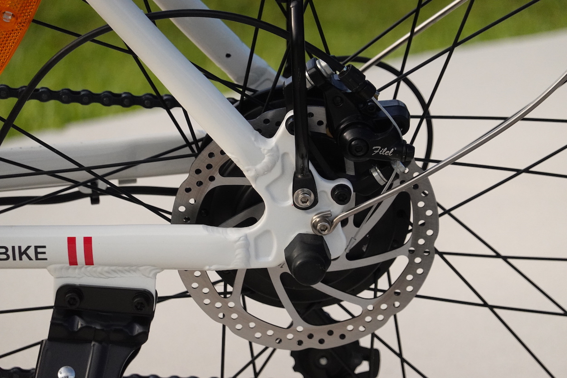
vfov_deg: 6.9
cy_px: 189
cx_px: 284
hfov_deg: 10.3
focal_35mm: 200
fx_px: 3149
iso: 1600
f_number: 4.5
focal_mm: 72
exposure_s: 1/200
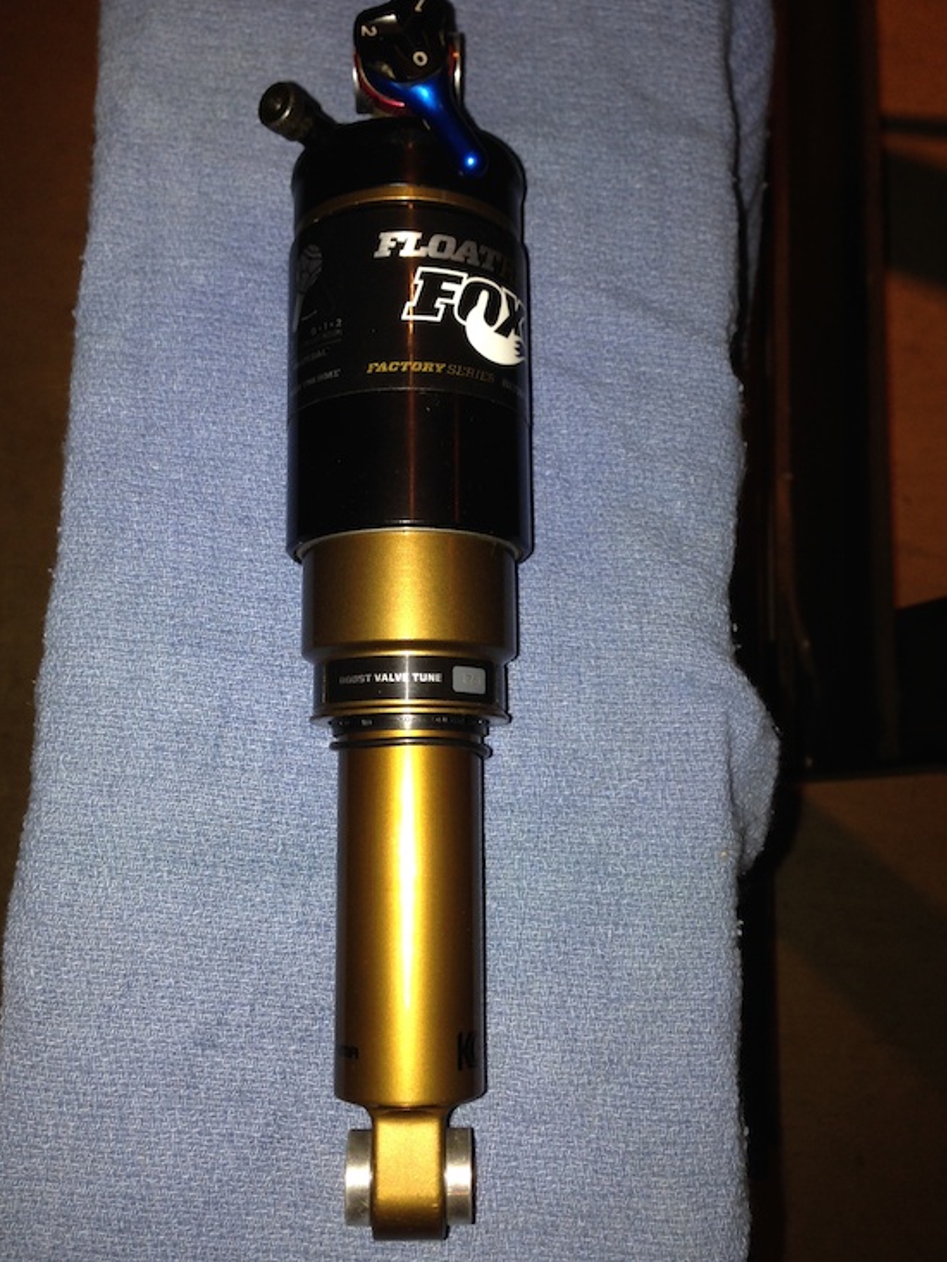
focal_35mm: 36
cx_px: 468
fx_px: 1313
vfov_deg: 51.3
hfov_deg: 39.7
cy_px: 603
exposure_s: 1/25
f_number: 2.4
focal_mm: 4.12
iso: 50
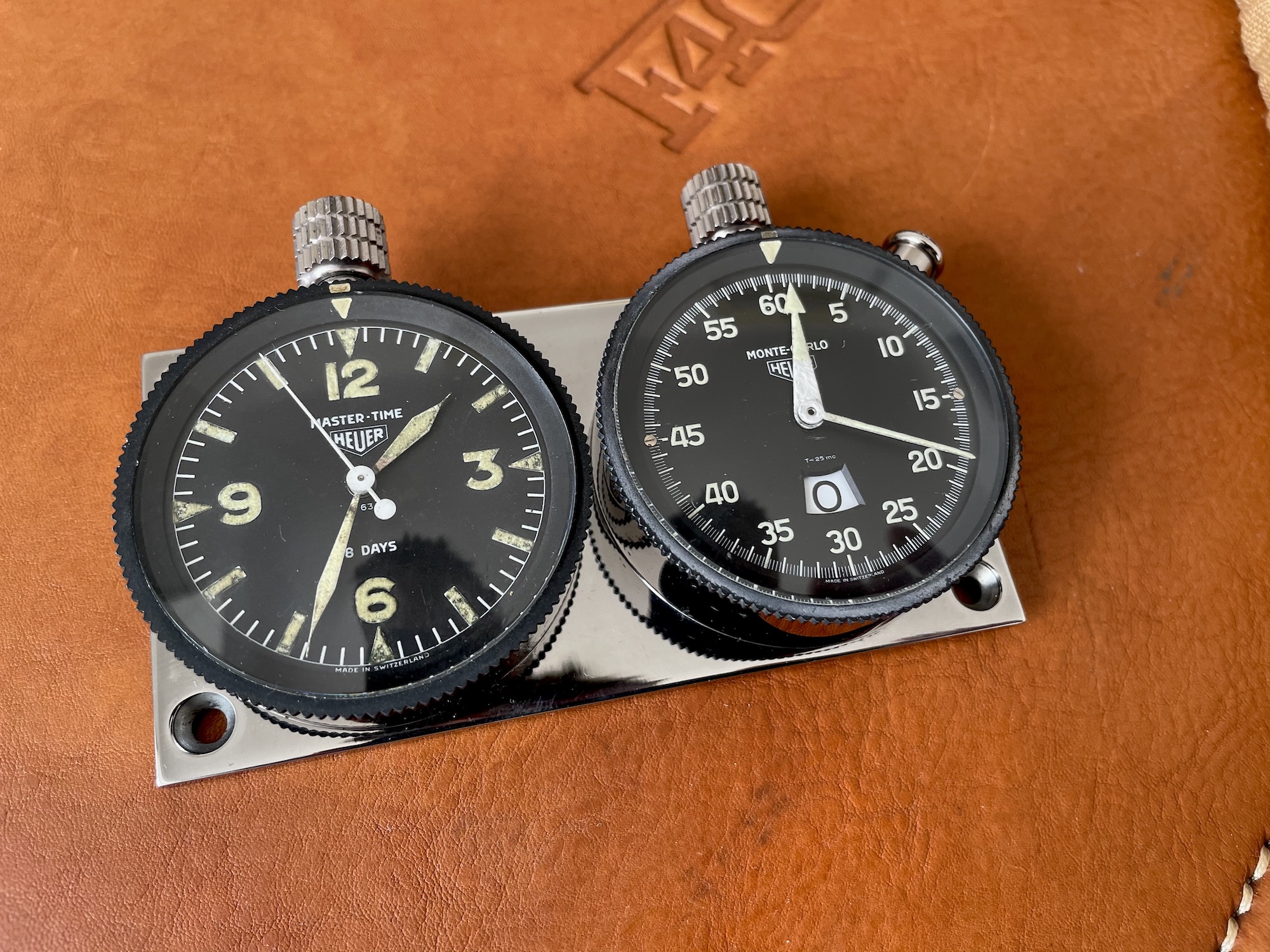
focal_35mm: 26
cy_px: 476
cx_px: 635
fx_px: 954
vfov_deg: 53.1
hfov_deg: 67.3
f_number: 1.6
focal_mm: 4.2
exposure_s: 1/121
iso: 100
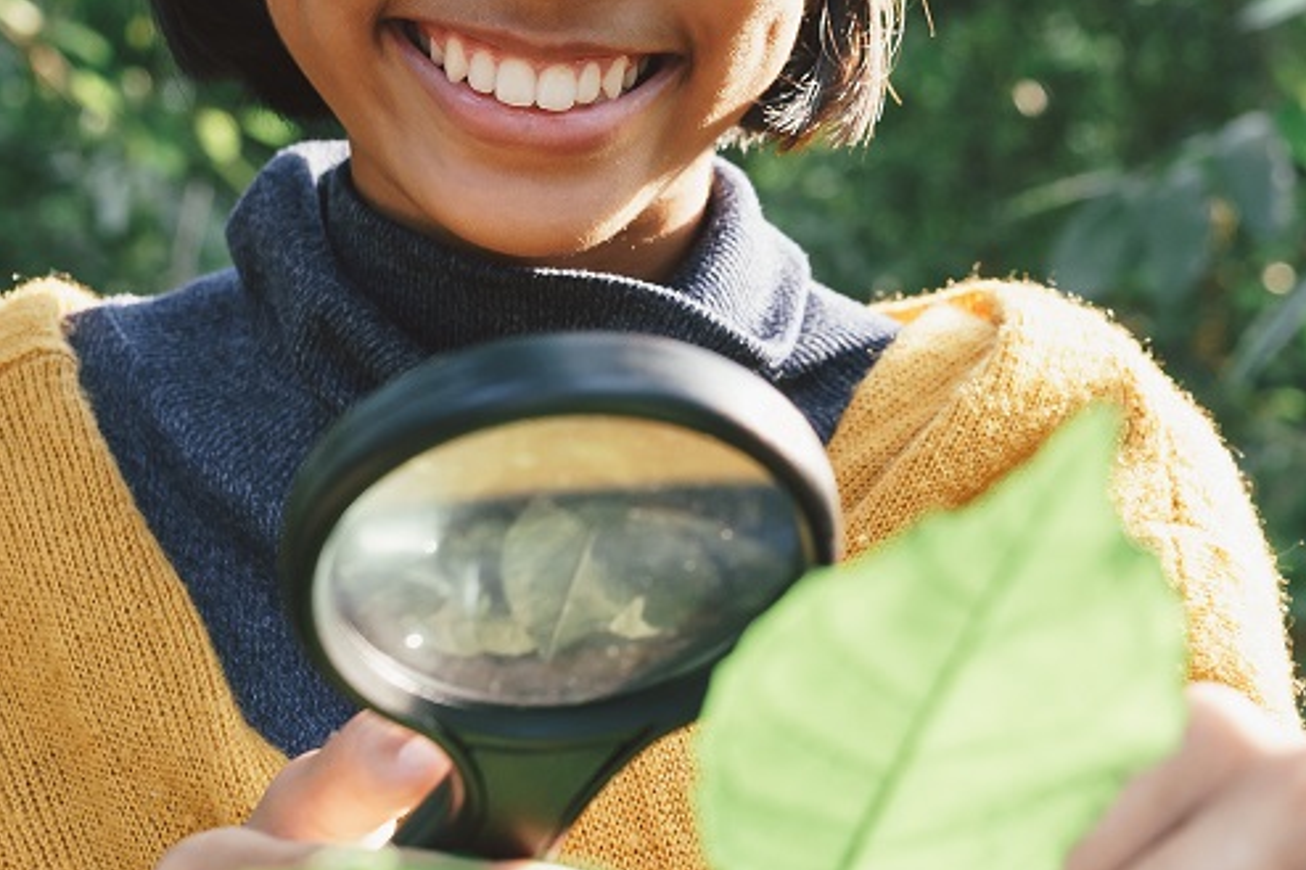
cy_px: 368
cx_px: 1034
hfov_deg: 23.6
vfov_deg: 16.1
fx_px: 3082
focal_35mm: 85
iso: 800
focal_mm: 35
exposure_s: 1/160
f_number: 4.5
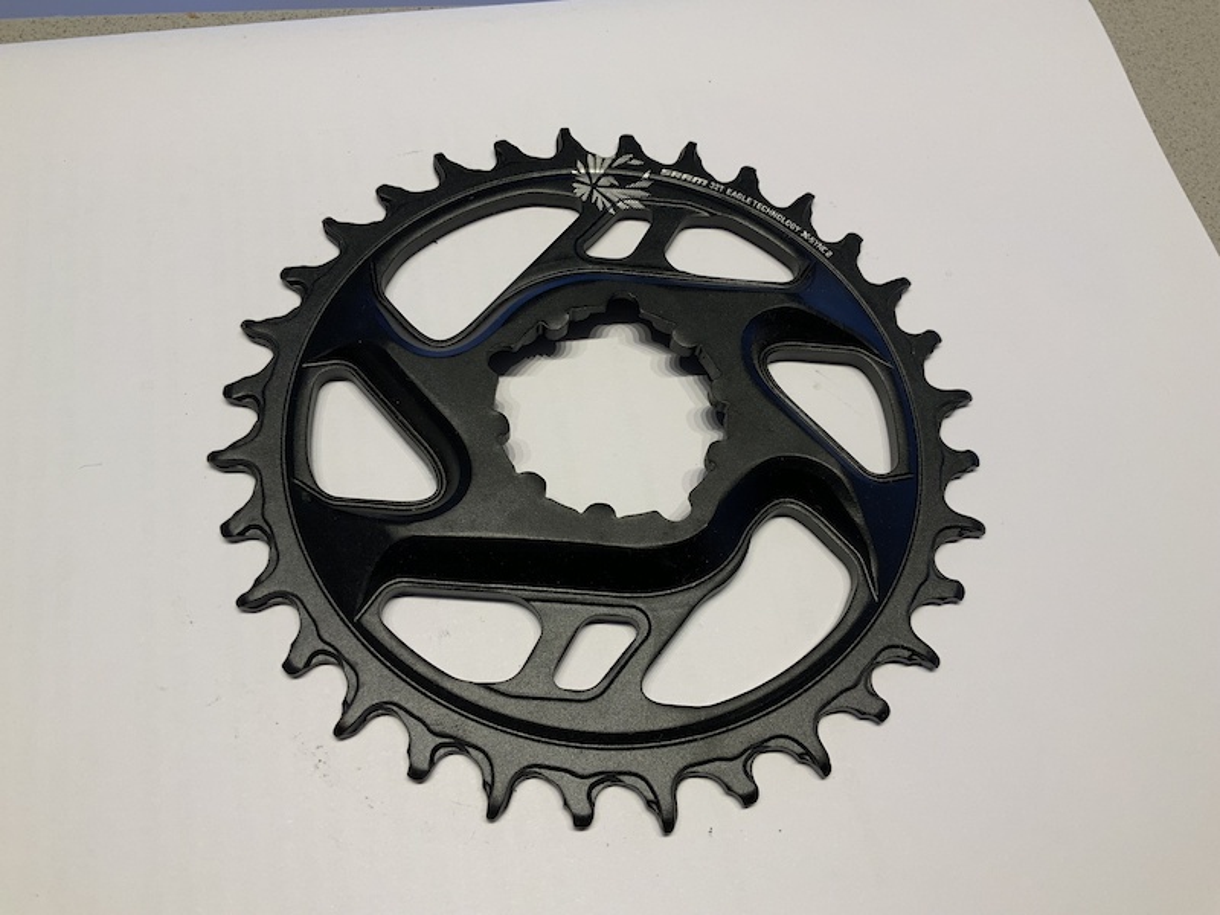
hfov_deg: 61.7
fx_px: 1022
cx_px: 610
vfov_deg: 48.2
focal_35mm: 29
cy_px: 458
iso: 40
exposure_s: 1/50
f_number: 1.8
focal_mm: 3
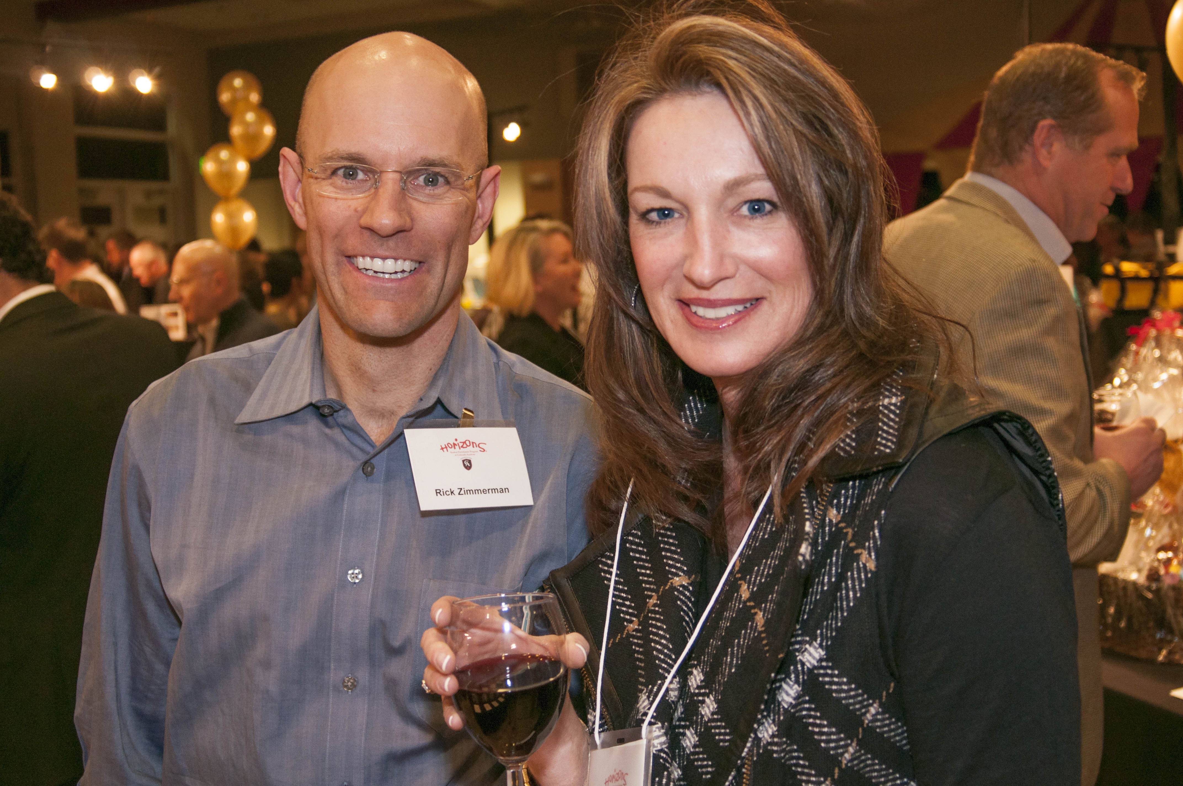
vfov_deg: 31.8
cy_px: 393
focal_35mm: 42
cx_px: 592
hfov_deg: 46.4
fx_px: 1378
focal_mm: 28
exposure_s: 1/60
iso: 250
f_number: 3.5
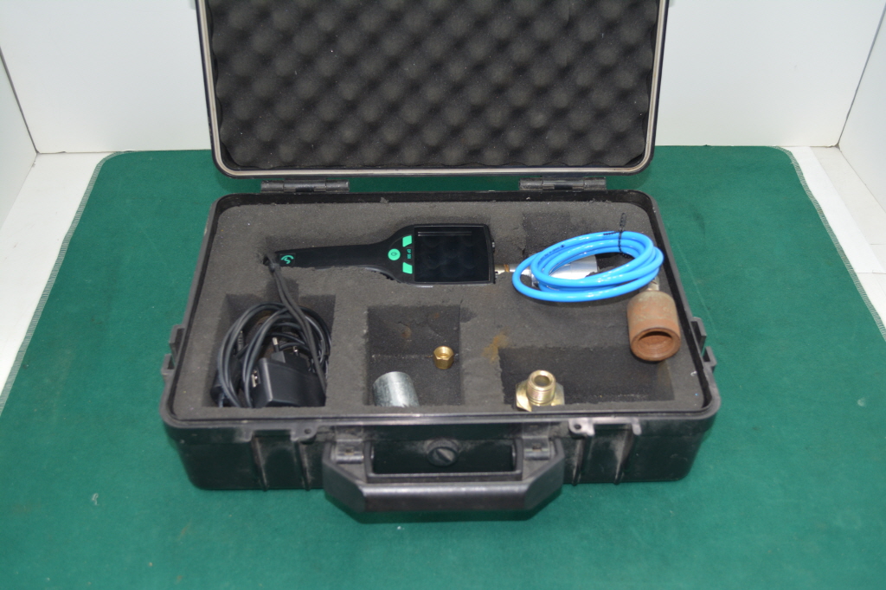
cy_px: 295
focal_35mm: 36
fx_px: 886
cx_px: 443
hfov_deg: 53.1
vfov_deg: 36.8
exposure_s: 1/30
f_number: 4
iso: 250
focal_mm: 24
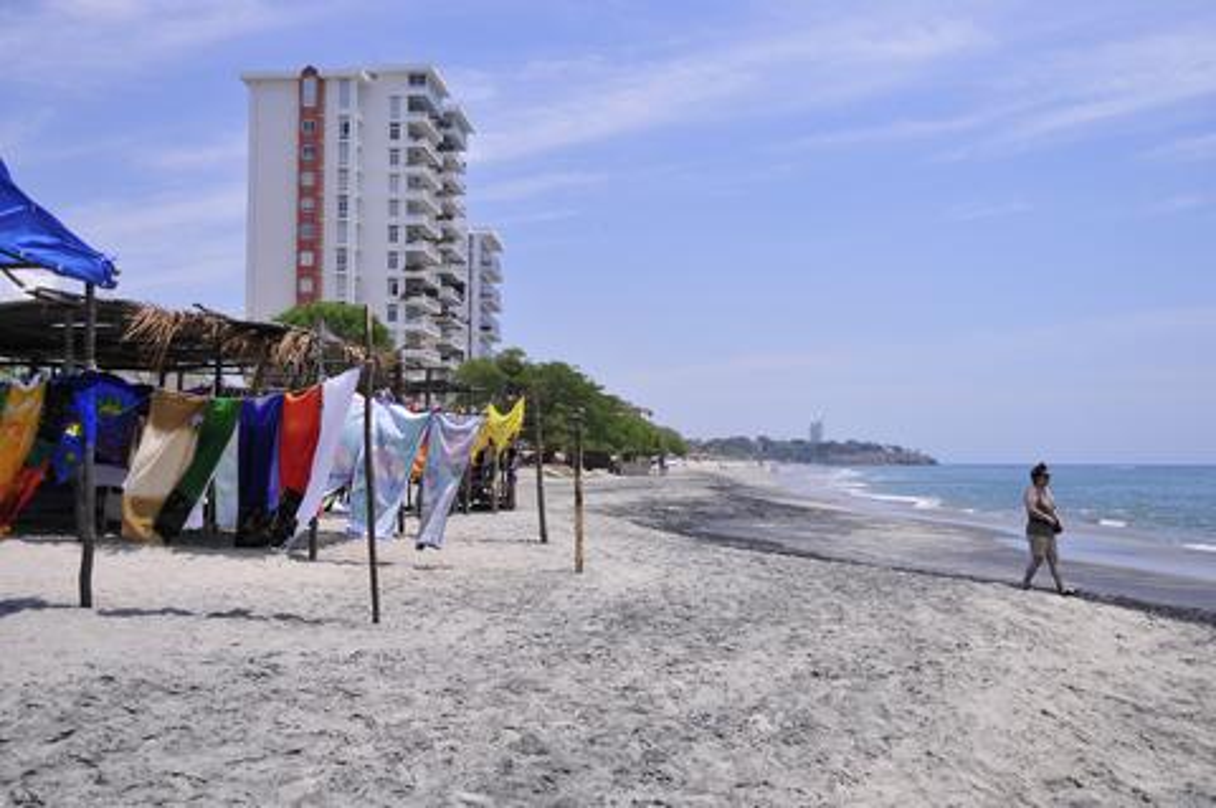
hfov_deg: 57.3
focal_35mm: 33
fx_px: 1114
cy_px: 404
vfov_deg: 39.9
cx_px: 608
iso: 400
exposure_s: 1/5000
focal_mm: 22
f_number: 4
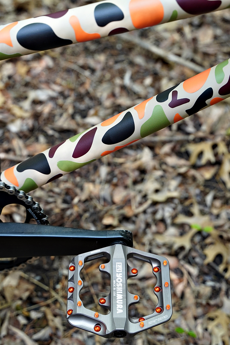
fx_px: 647
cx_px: 115
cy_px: 172
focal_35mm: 68
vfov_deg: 29.9
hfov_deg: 20.2
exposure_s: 1/160
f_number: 4
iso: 400
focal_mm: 45
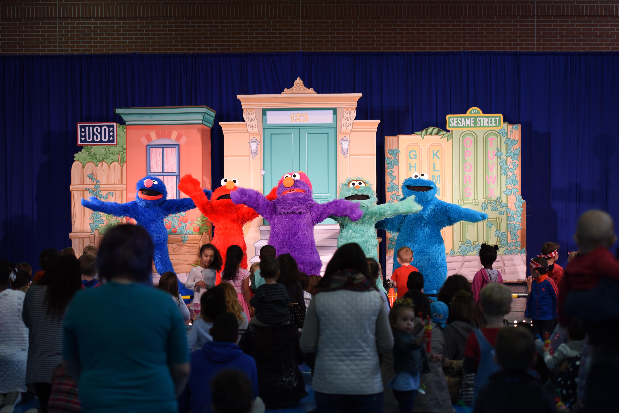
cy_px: 206
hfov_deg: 28.8
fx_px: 1204
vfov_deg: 19.5
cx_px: 310
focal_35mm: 70
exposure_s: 1/200
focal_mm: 70
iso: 800
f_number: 2.8
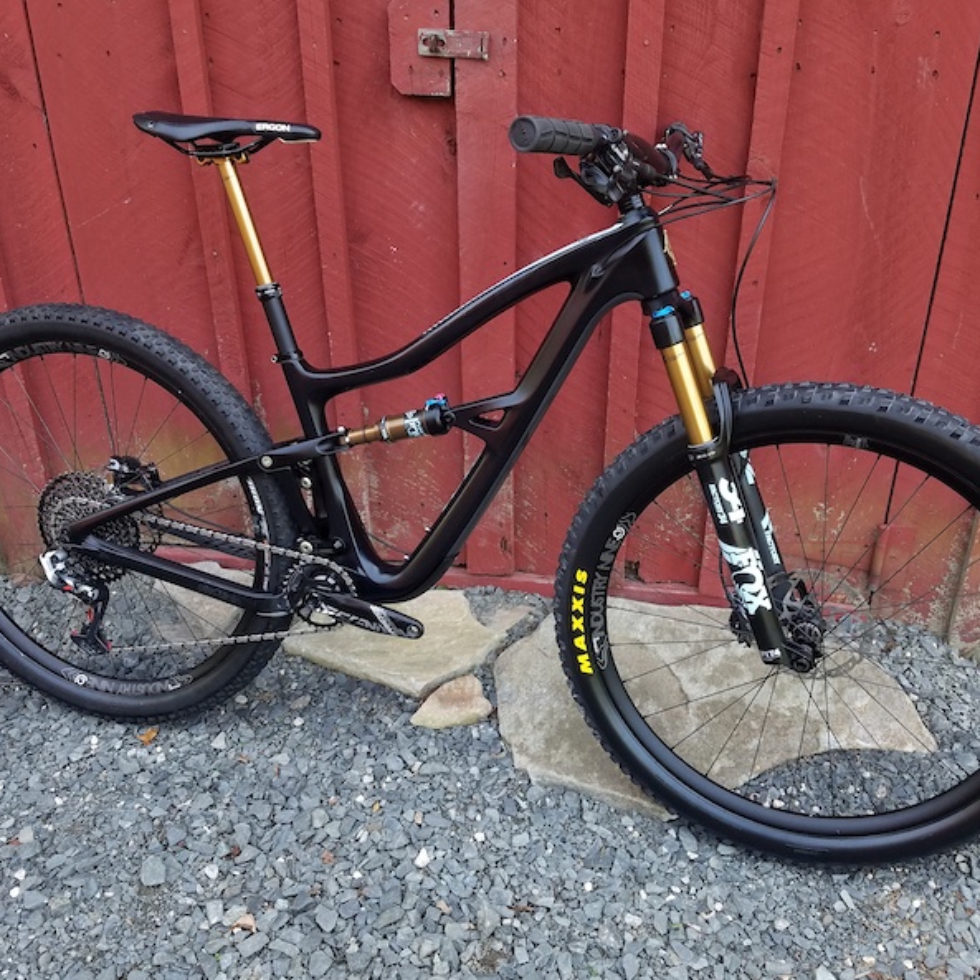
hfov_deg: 52.5
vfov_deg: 52.5
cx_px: 530
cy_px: 488
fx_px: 993
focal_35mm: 31
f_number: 1.7
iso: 80
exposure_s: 1/120
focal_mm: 4.2
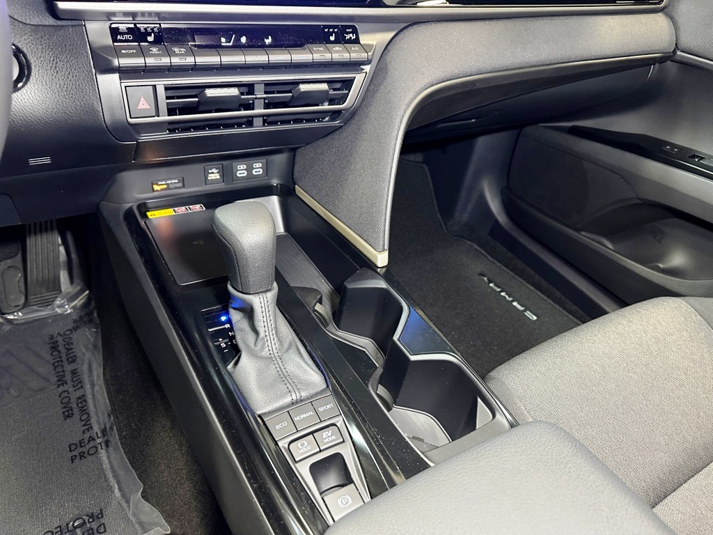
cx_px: 356
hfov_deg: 71.6
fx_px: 494
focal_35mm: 24
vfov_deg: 56.8
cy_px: 268
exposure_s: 1/30
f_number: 1.78
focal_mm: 6.86
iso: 1000
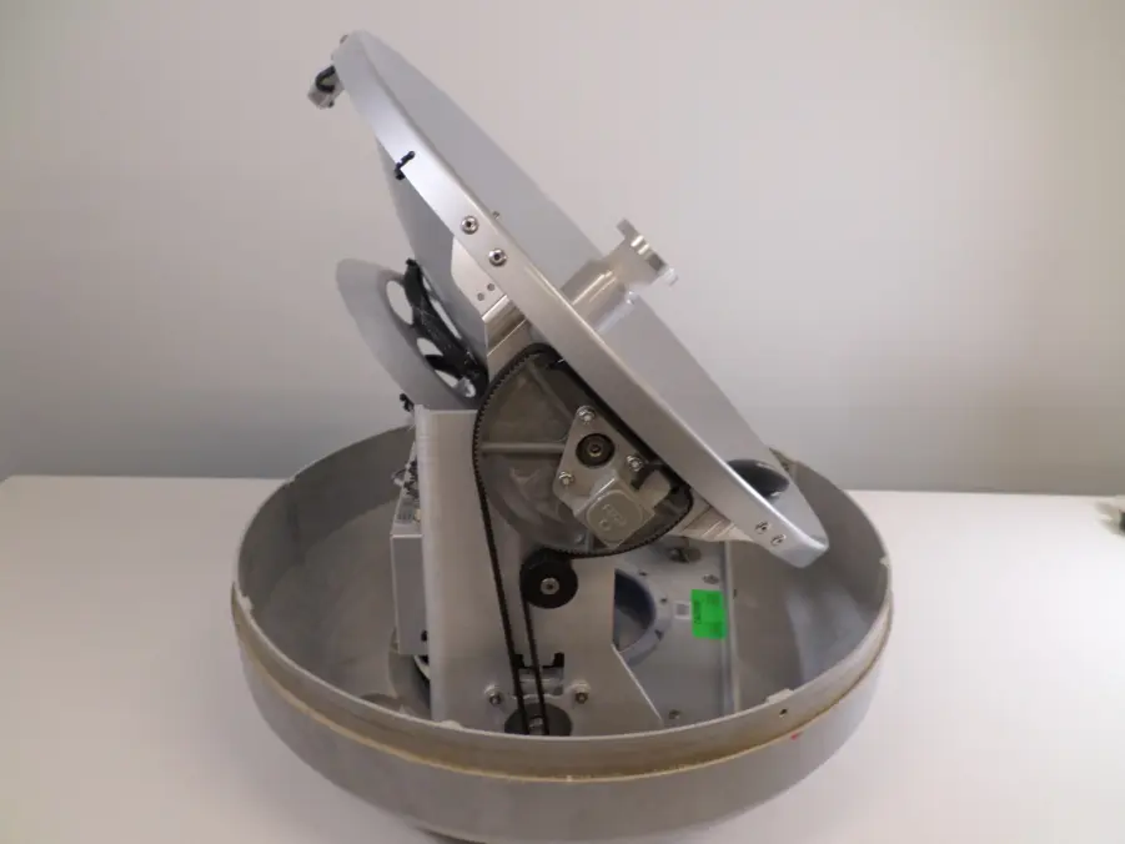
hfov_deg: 69.4
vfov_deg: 54.9
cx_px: 562
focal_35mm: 25
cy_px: 422
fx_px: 813
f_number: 2.5
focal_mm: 4.5
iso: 80
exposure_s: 1/30
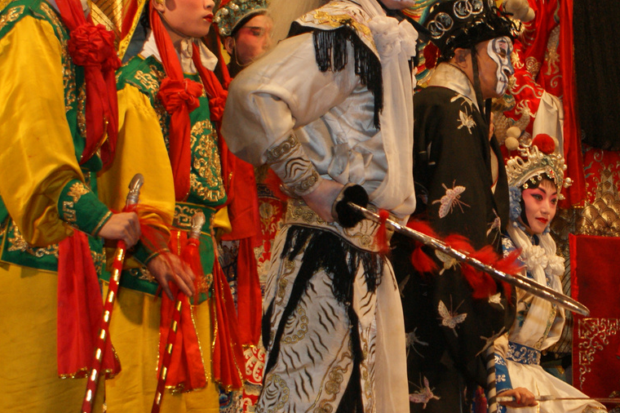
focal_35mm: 112
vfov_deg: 12.2
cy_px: 224
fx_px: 1929
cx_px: 508
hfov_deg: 18.1
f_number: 5.6
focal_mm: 35
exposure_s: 1/80
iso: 400
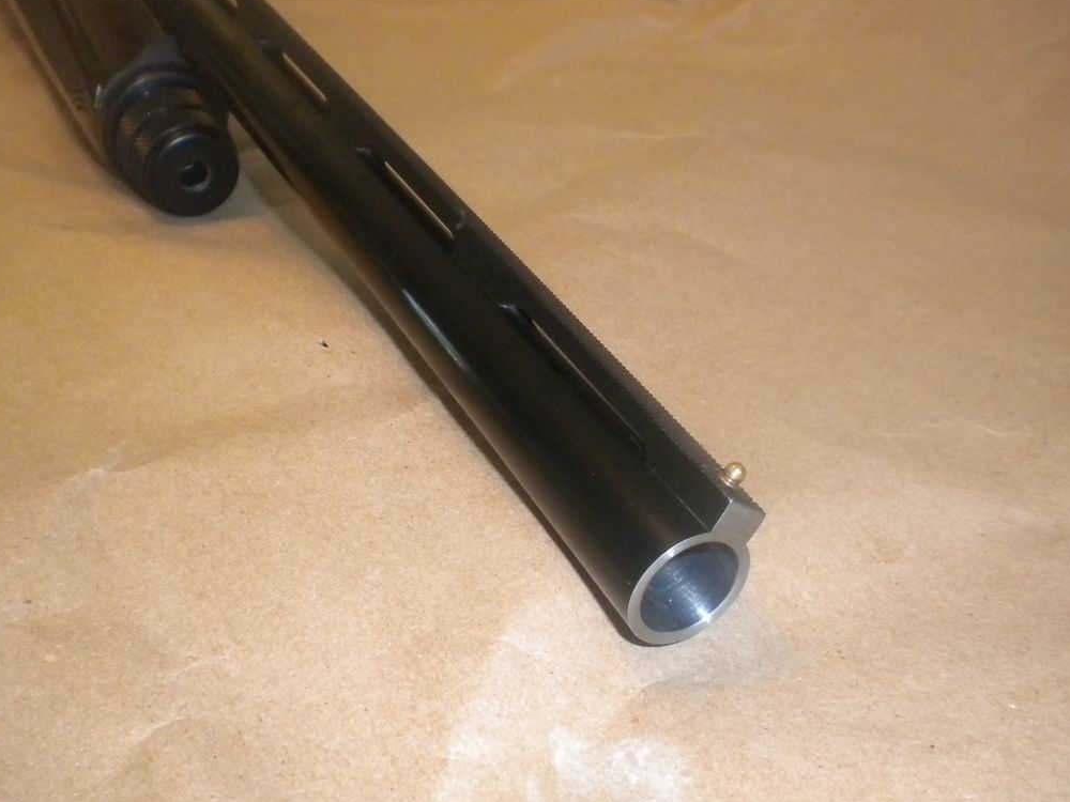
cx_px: 510
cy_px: 439
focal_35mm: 42
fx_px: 1298
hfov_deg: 44.8
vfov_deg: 34.3
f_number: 4.6
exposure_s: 1/30
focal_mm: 6.3
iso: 400
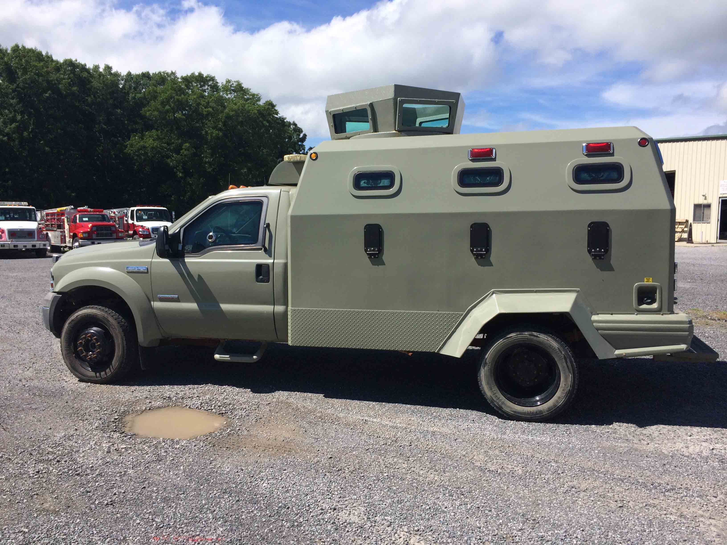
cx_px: 364
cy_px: 272
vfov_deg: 46.8
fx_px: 630
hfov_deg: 60.0
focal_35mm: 30
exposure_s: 1/2415
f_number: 2.2
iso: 40
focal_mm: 4.12
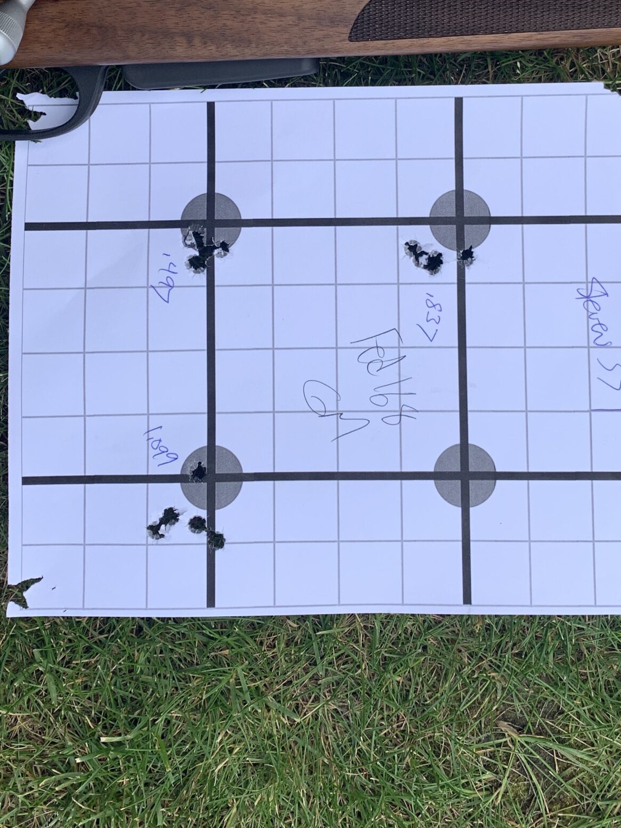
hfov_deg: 33.6
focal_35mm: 43
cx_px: 316
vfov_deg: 42.2
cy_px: 182
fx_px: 1029
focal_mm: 4.25
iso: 25
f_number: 1.8
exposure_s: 1/1111
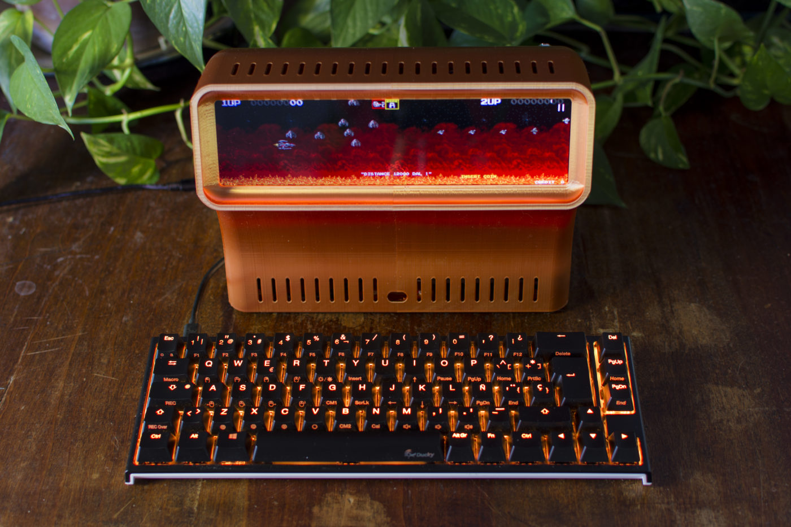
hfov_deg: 37.9
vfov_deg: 25.7
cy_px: 264
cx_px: 396
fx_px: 1153
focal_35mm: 52
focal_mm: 35
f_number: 2.8
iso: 100
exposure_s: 4
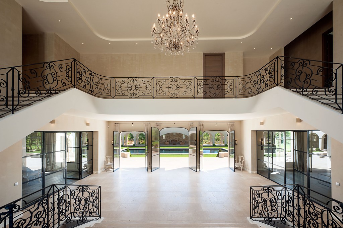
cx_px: 172
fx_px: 133
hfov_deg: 104.3
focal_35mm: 14
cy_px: 114
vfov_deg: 81.1
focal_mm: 14
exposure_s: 1/15
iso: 200
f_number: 13
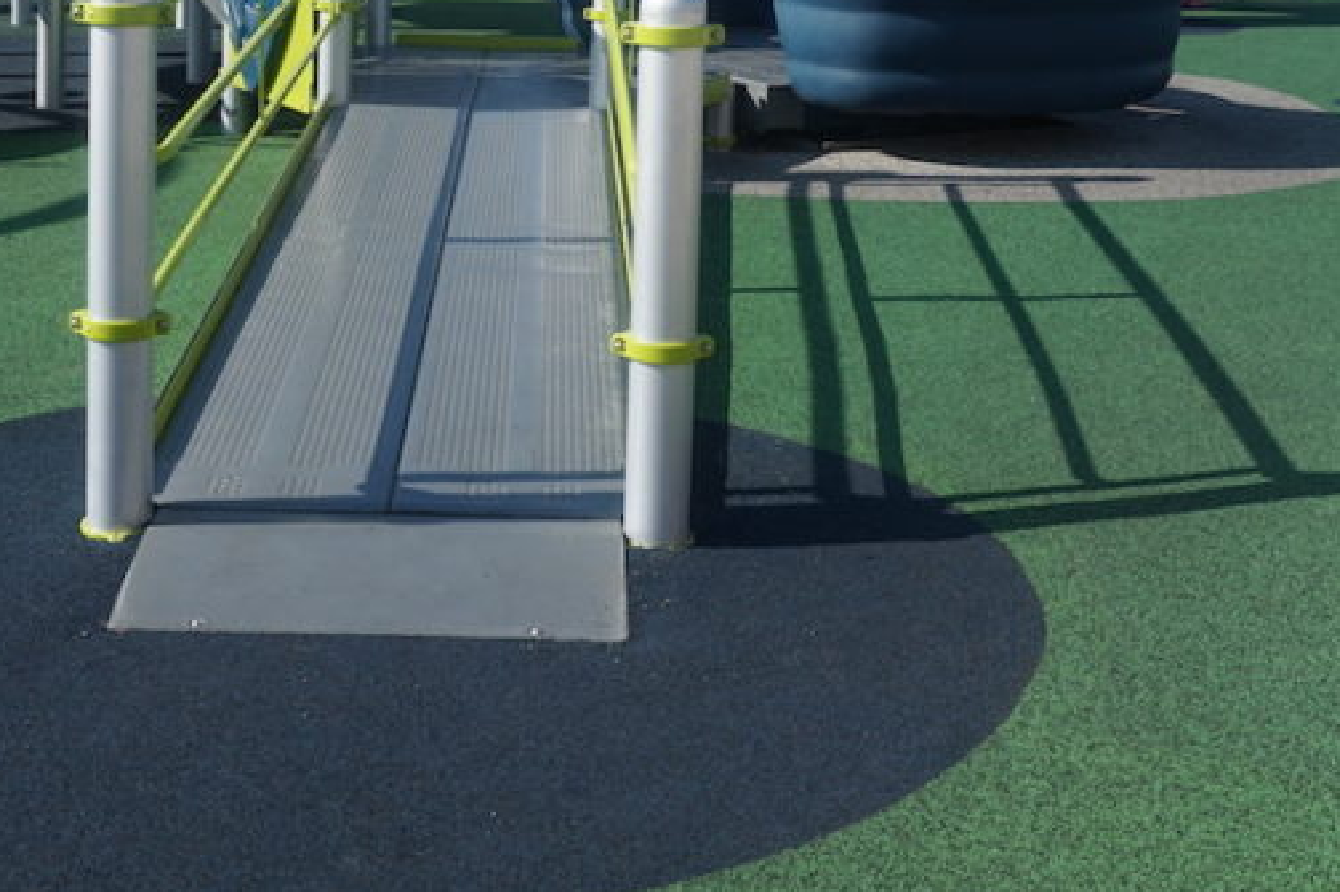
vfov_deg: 25.4
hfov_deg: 38.7
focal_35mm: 51
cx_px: 514
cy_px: 33
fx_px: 1898
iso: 125
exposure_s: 1/250
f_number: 8
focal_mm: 16
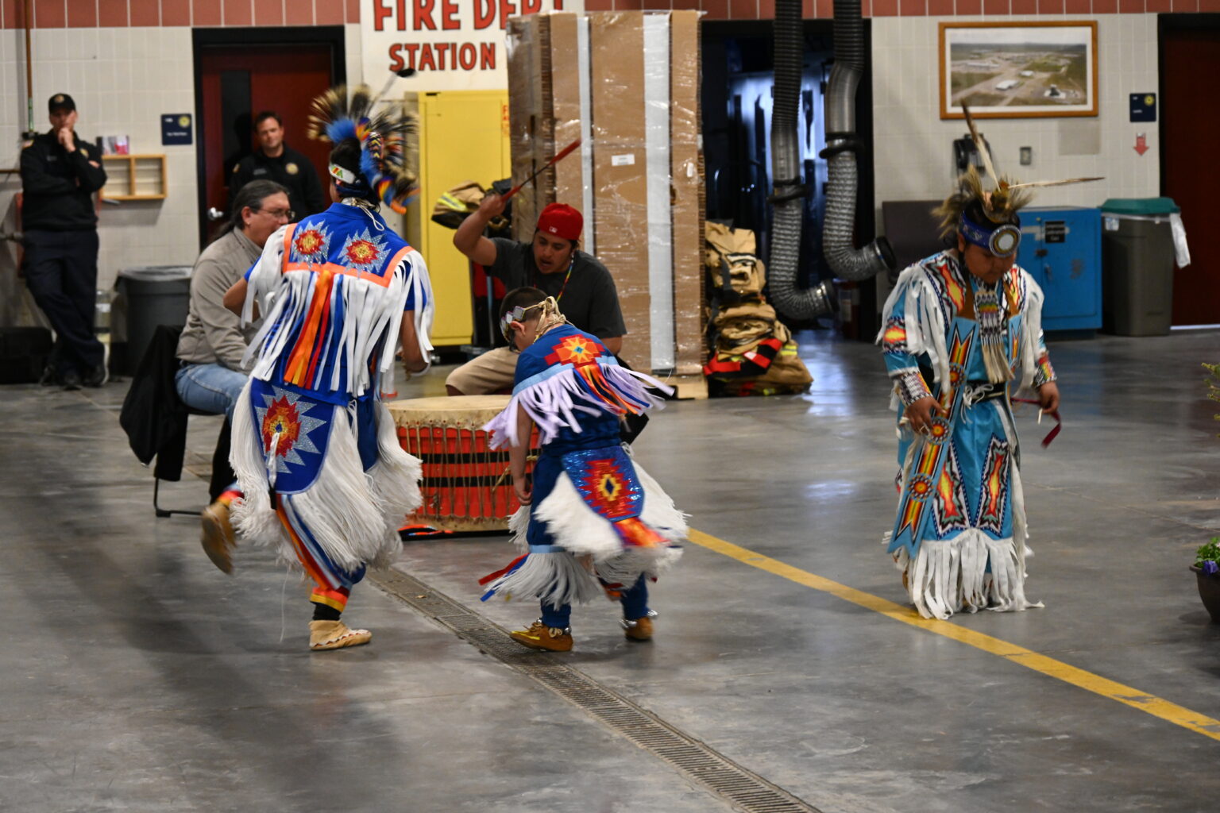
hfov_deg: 21.7
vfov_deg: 14.6
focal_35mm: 94
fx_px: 3185
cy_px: 406
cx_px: 610
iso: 3200
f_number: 6.3
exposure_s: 1/80
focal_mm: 94
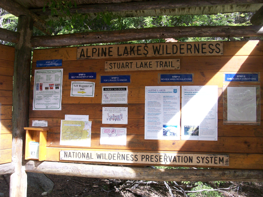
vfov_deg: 41.8
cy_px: 98
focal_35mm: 34
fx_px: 258
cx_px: 132
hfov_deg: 54.0
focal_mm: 5.7
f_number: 2.8
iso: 64
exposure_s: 1/169
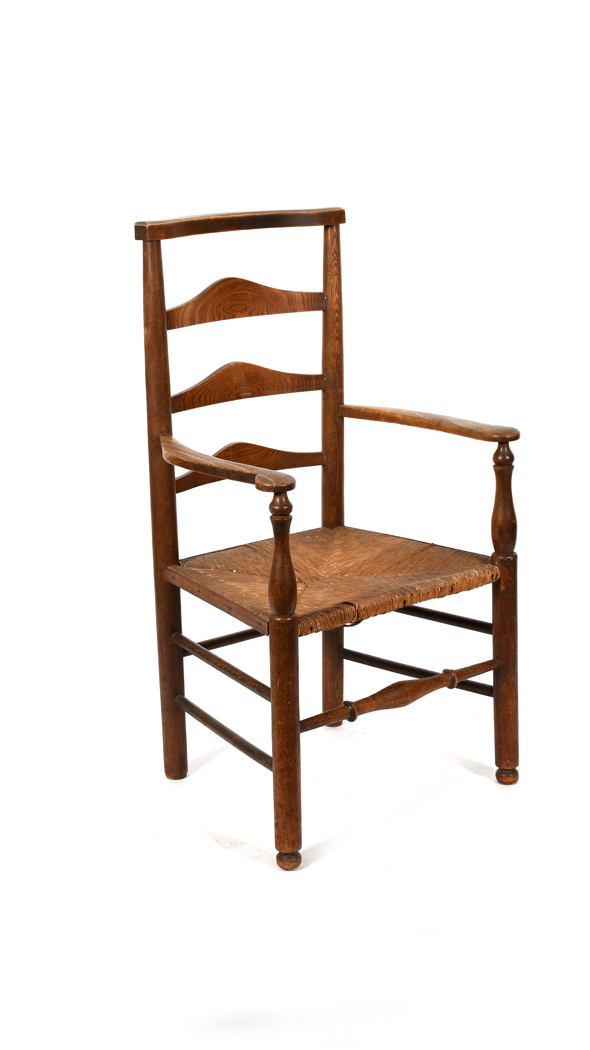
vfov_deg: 34.9
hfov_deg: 20.0
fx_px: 1669
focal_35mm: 60
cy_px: 527
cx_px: 317
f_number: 5.6
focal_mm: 38
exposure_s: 1/125
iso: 100
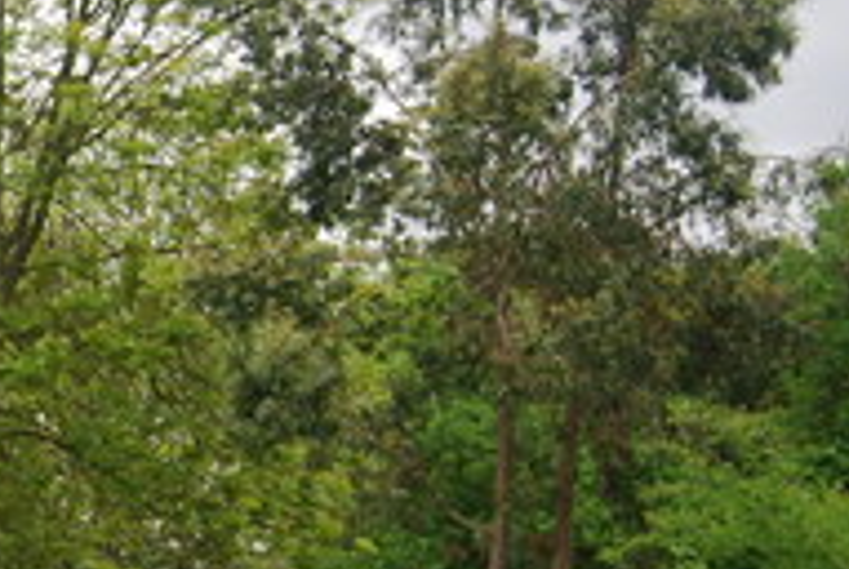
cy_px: 351
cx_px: -356
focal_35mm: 116
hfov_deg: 16.4
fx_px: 2732
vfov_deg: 11.9
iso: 200
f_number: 3.8
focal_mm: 23
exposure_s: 1/500
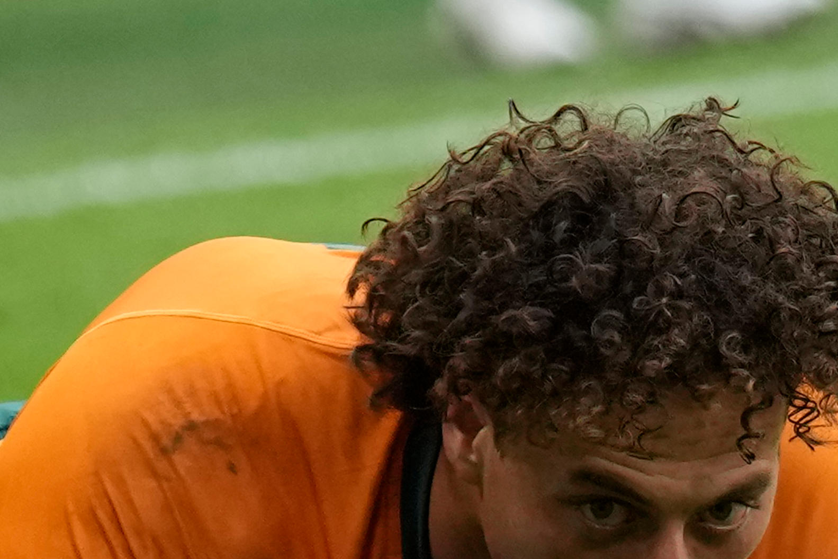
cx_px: -125
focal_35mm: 477
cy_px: 586
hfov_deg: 4.3
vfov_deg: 2.9
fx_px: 11102
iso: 1600
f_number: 2.8
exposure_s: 1/3200
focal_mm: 151
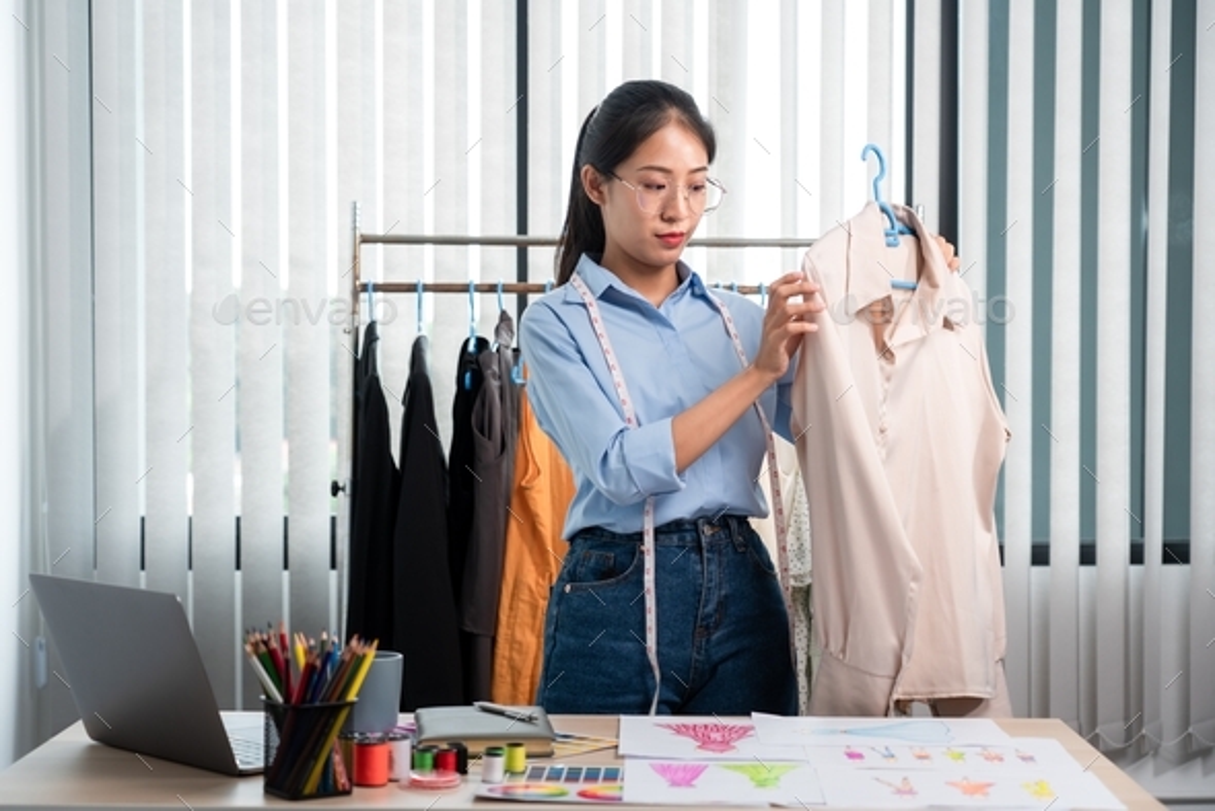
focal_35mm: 65
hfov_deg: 30.9
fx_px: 2195
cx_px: 608
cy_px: 406
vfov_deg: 20.9
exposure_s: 1/125
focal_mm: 65
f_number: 4
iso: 400
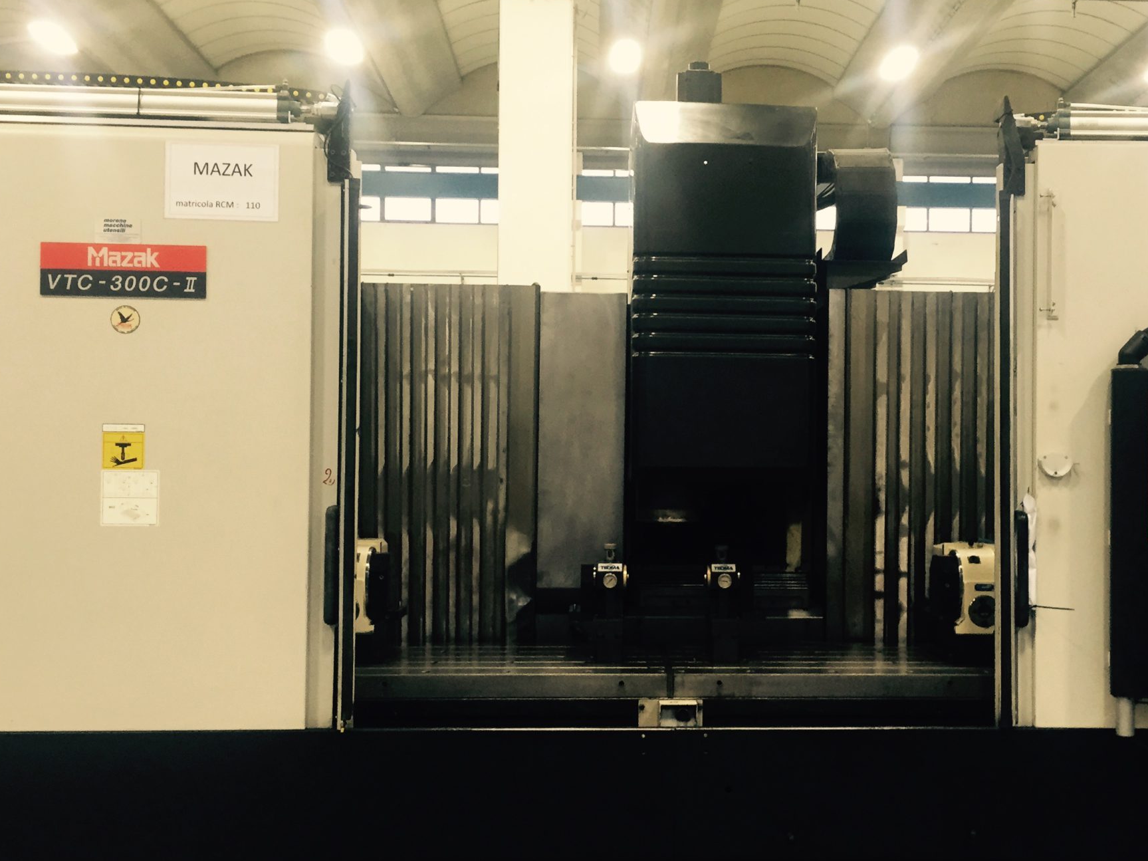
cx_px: 682
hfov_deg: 43.7
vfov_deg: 33.6
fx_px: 1426
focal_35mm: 43
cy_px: 442
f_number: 2.2
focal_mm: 4.15
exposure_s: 1/33
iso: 125
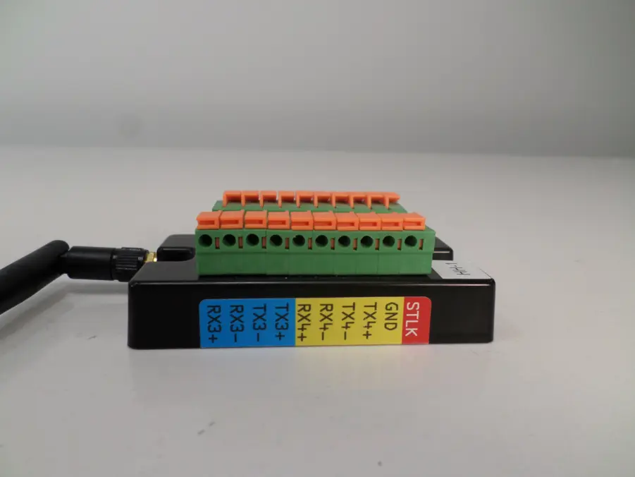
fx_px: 459
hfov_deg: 69.4
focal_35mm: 25
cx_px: 318
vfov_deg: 54.9
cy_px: 238
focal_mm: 4.5
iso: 80
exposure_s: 1/90
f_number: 2.5
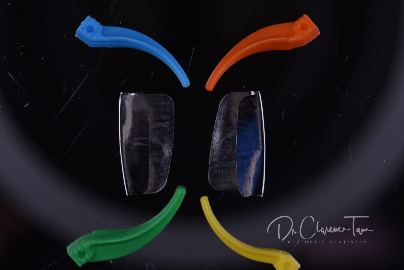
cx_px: 202
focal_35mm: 105
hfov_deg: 19.4
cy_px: 135
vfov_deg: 13.1
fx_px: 1179
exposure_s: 1/160
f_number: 32
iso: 100
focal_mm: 105
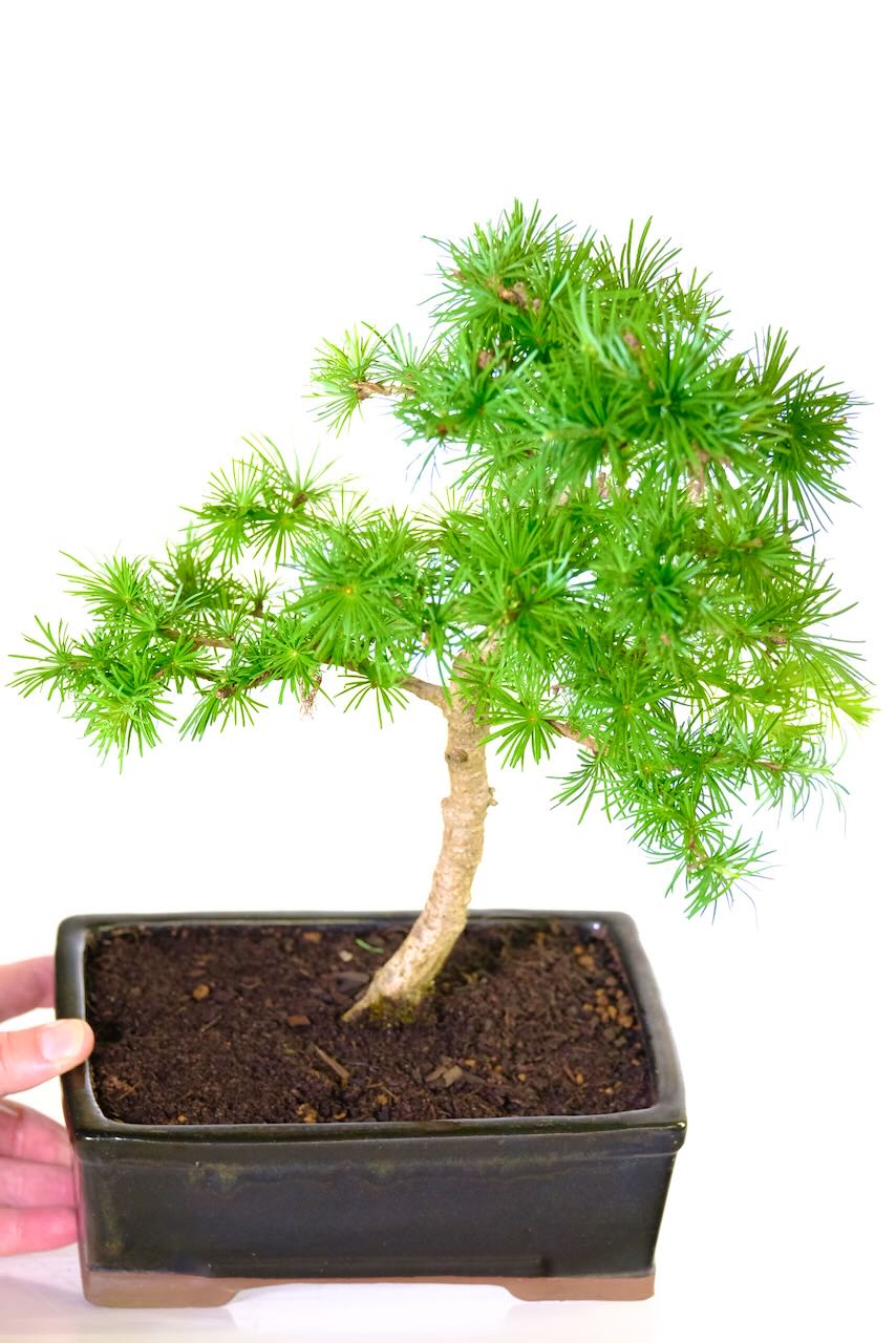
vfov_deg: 15.9
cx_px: 448
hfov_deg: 10.6
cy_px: 672
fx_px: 4813
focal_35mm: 129
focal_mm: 86
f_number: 5
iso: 2500
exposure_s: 1/50
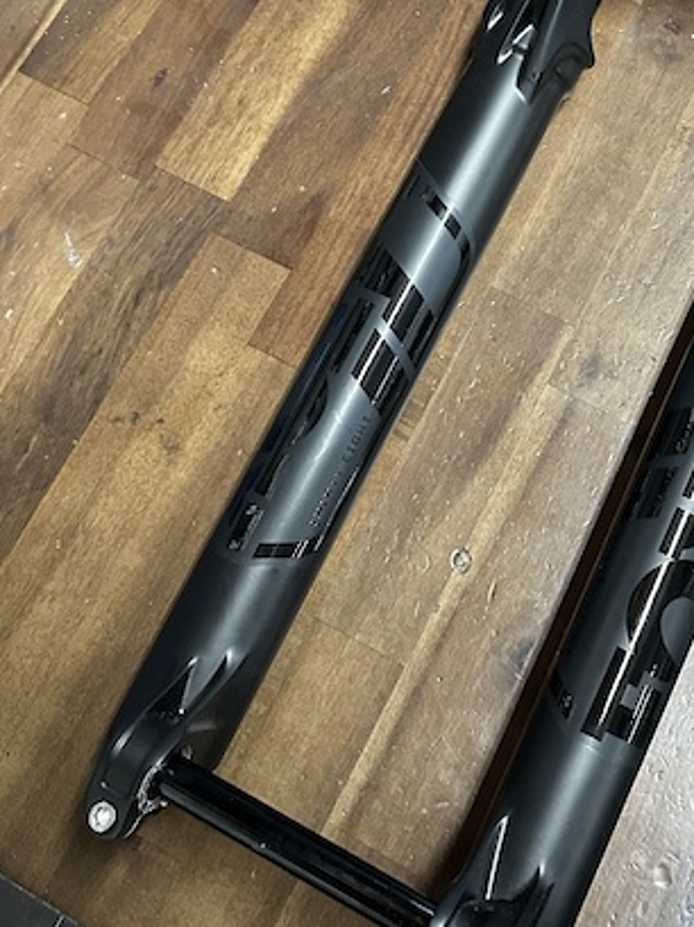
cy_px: 168
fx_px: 1258
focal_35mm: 47
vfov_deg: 38.7
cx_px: 569
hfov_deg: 30.0
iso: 500
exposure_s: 1/60
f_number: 1.78
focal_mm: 6.86
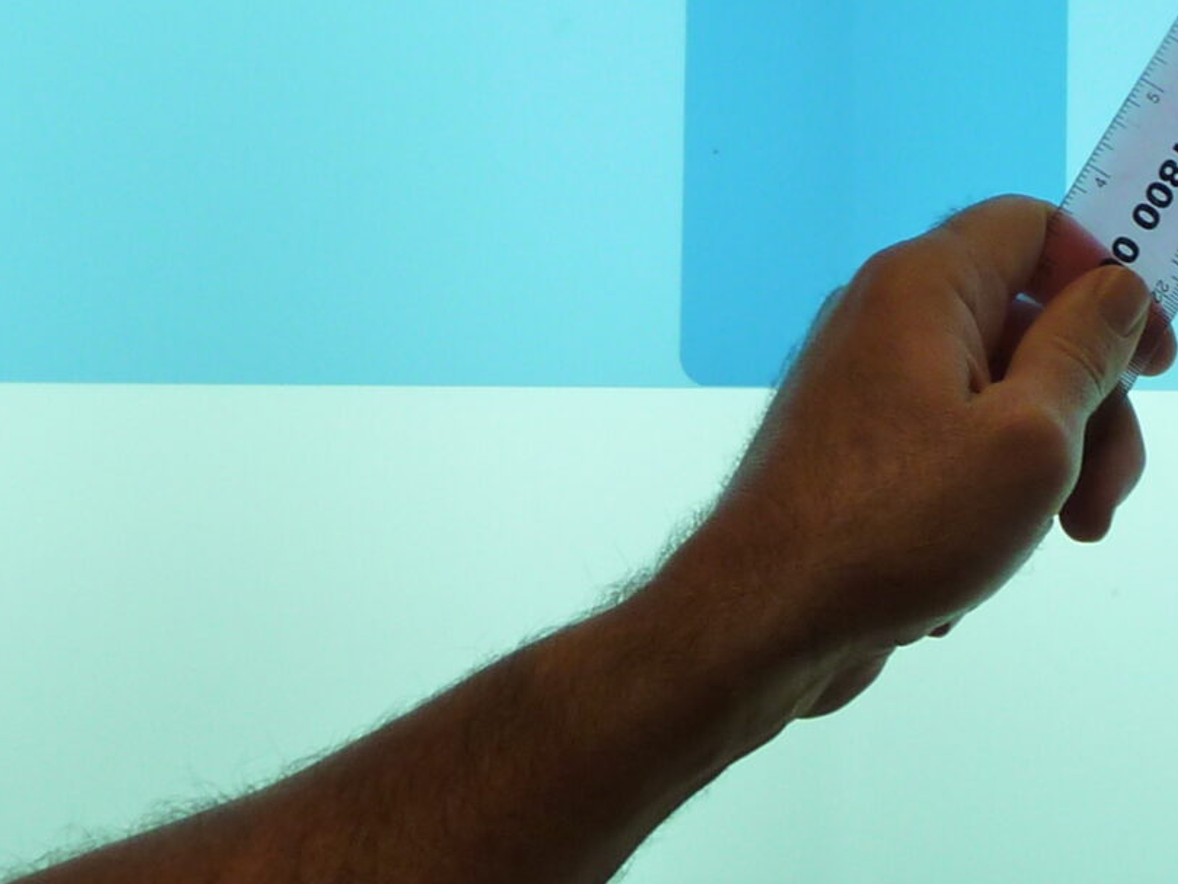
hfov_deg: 11.3
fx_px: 5922
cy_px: 138
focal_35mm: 174
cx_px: 802
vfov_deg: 8.5
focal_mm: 9.1
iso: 80
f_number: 3.9
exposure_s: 1/100
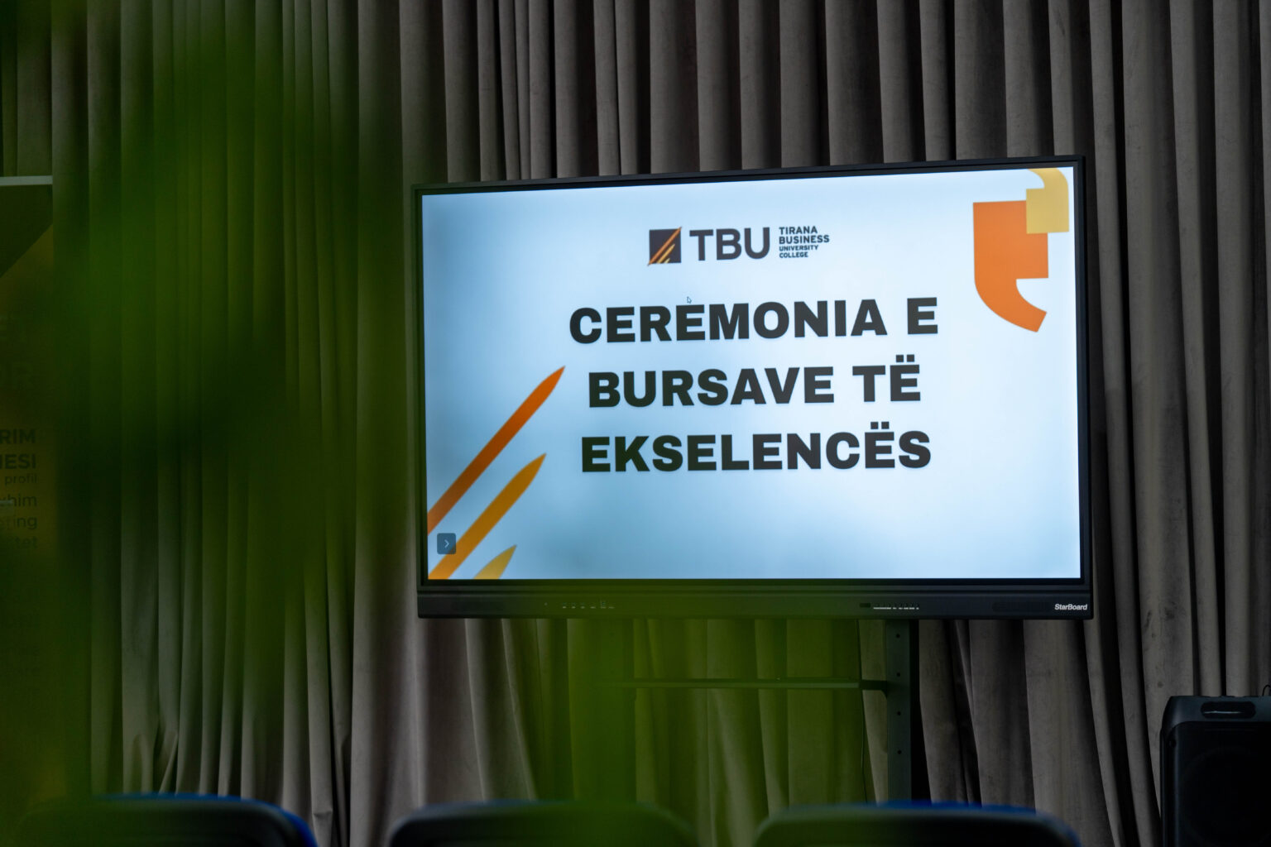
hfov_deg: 17.8
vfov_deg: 11.9
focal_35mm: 115
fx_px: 4060
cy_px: 424
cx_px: 636
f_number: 2.8
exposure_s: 1/160
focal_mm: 115
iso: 320
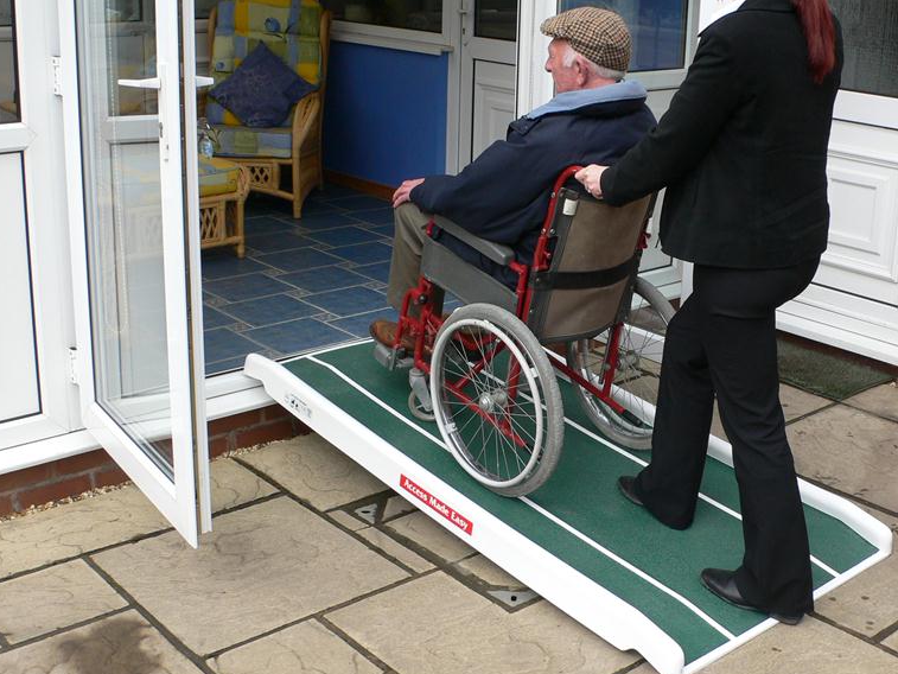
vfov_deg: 31.4
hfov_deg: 41.0
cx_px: 539
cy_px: 265
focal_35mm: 46
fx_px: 1194
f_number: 4
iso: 80
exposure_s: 1/160
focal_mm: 6.3
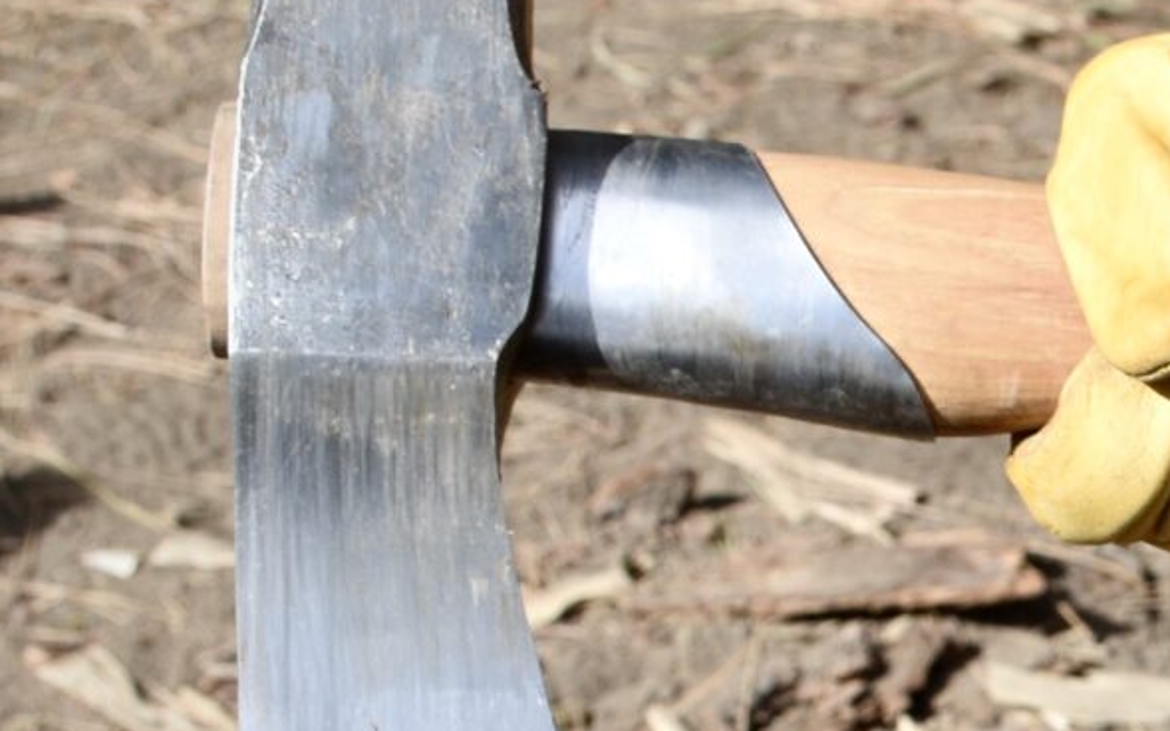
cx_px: 2014
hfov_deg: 15.6
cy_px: 698
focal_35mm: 117
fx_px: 3730
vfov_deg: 11.1
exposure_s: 1/320
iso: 200
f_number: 7.1
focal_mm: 22
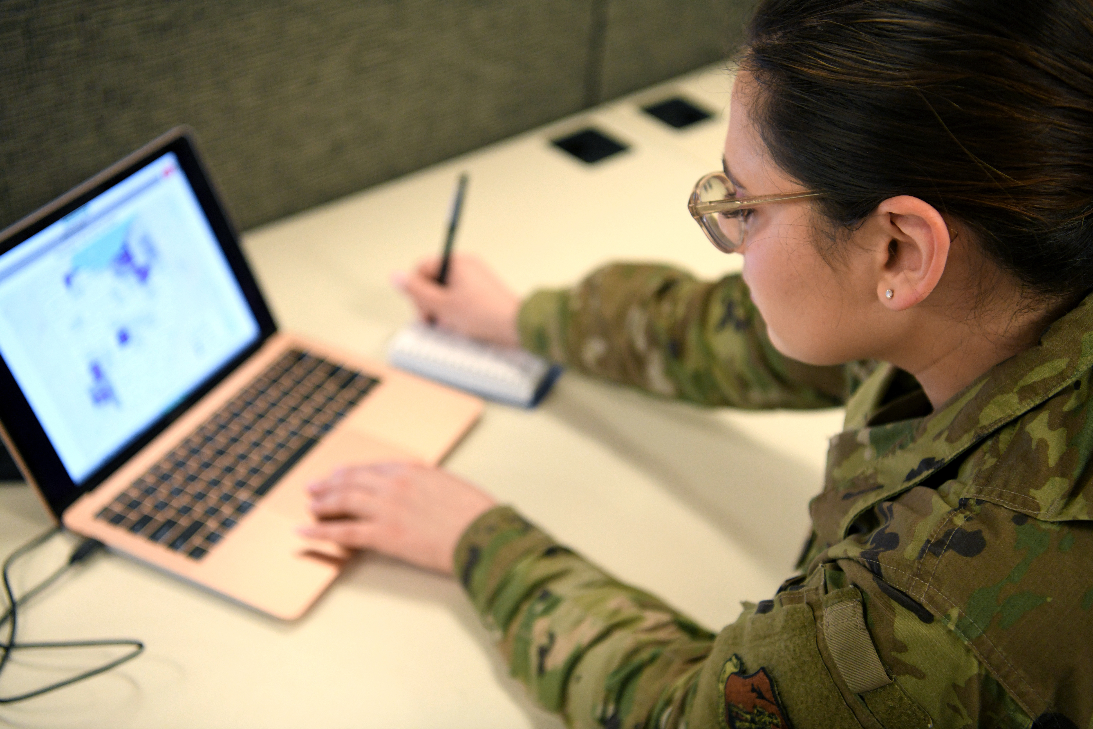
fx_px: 1518
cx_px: 546
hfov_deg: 39.6
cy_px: 364
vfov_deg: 27.0
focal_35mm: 50
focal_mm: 50
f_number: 3.2
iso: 2000
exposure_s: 1/200
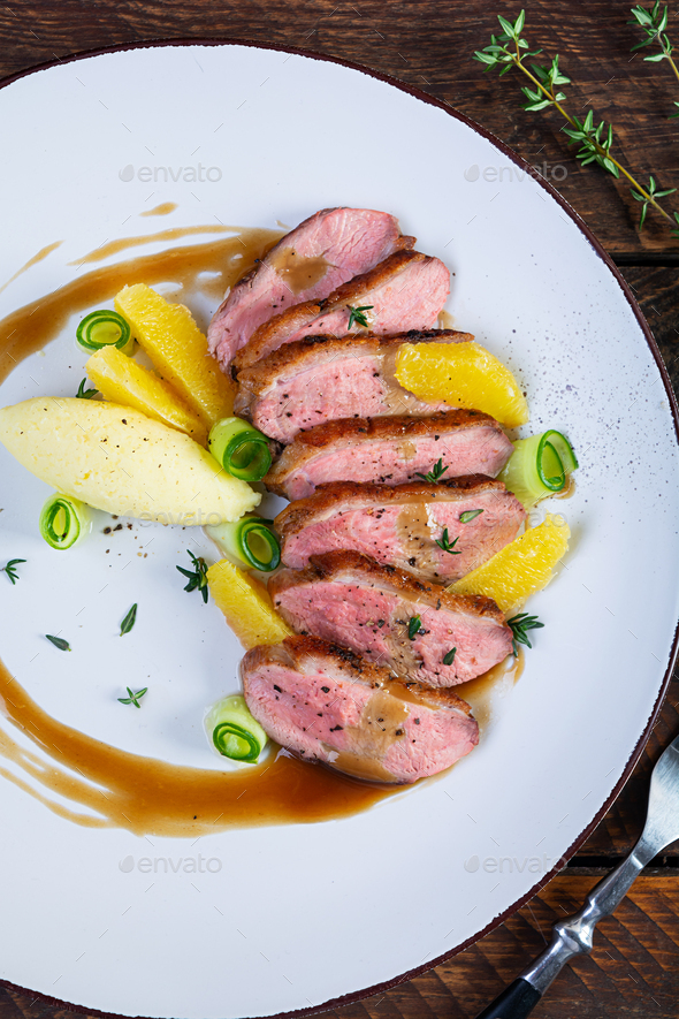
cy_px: 510
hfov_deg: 16.6
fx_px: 2334
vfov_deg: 24.6
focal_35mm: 82
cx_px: 340
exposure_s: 1/160
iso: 100
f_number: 7.1
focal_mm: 55
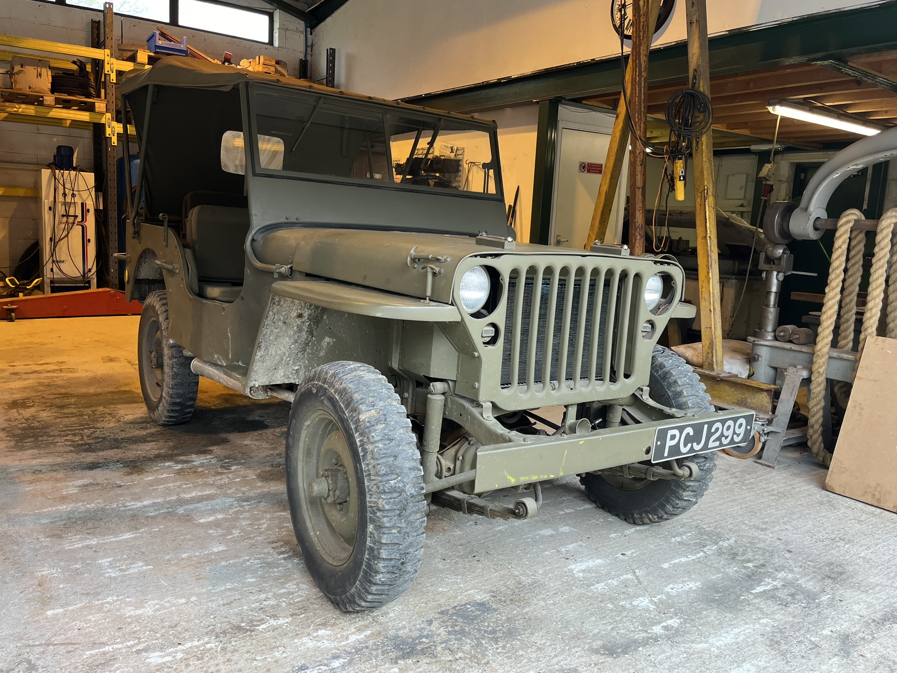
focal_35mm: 27
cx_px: 438
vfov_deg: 51.4
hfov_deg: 65.3
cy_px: 330
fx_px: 700
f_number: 1.6
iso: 50
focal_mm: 5.1
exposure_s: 1/100
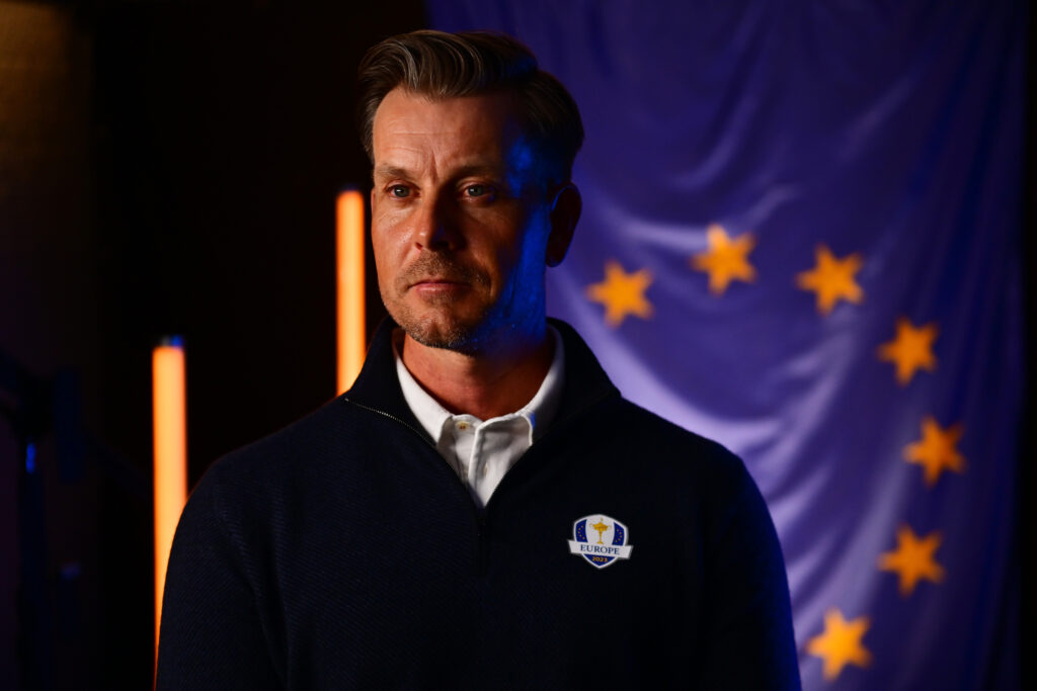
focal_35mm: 70
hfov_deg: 28.8
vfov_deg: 19.5
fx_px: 2017
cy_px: 346
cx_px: 518
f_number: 2.8
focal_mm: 70
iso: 800
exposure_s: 1/320
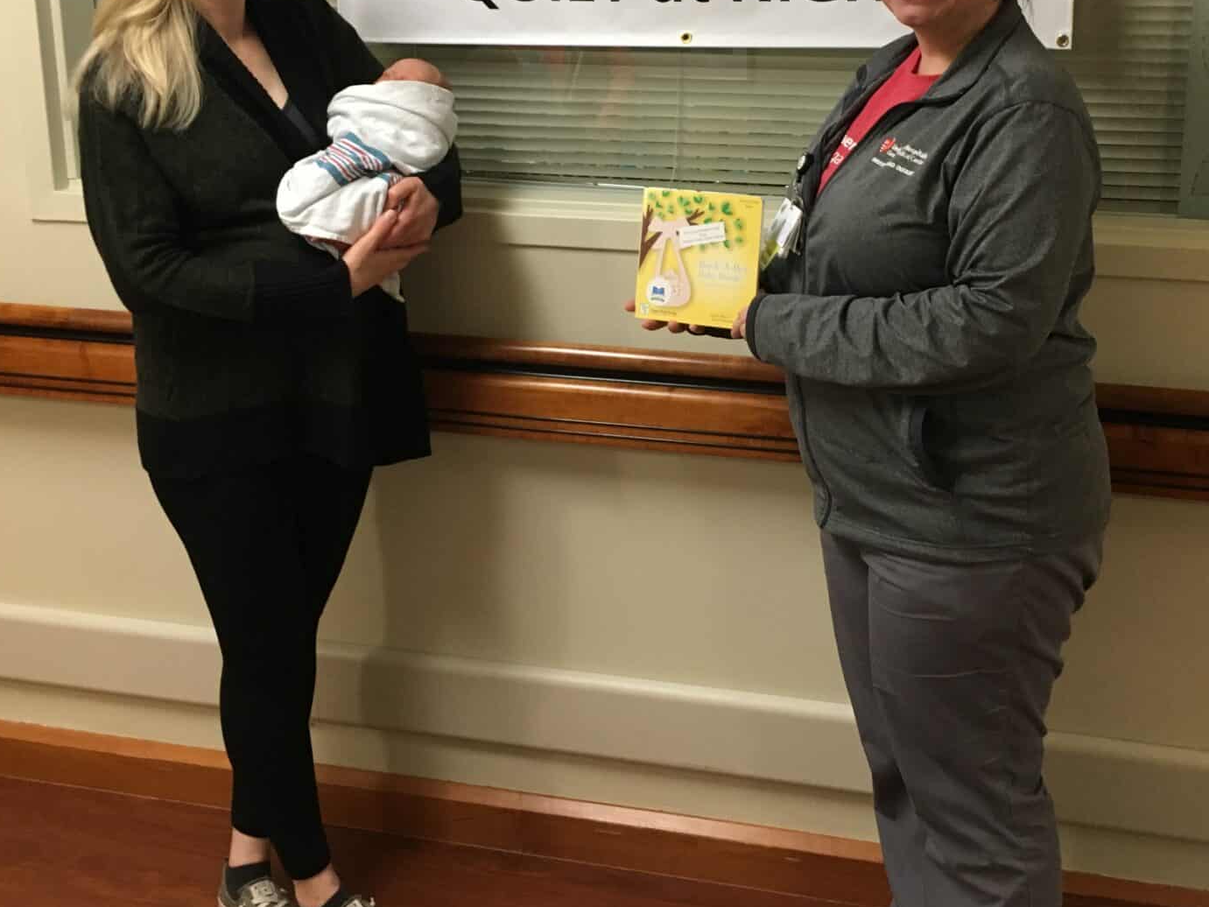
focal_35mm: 43
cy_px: 268
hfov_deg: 43.7
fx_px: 1502
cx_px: 719
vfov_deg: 33.2
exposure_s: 1/30
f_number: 2.2
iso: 125
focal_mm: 4.15
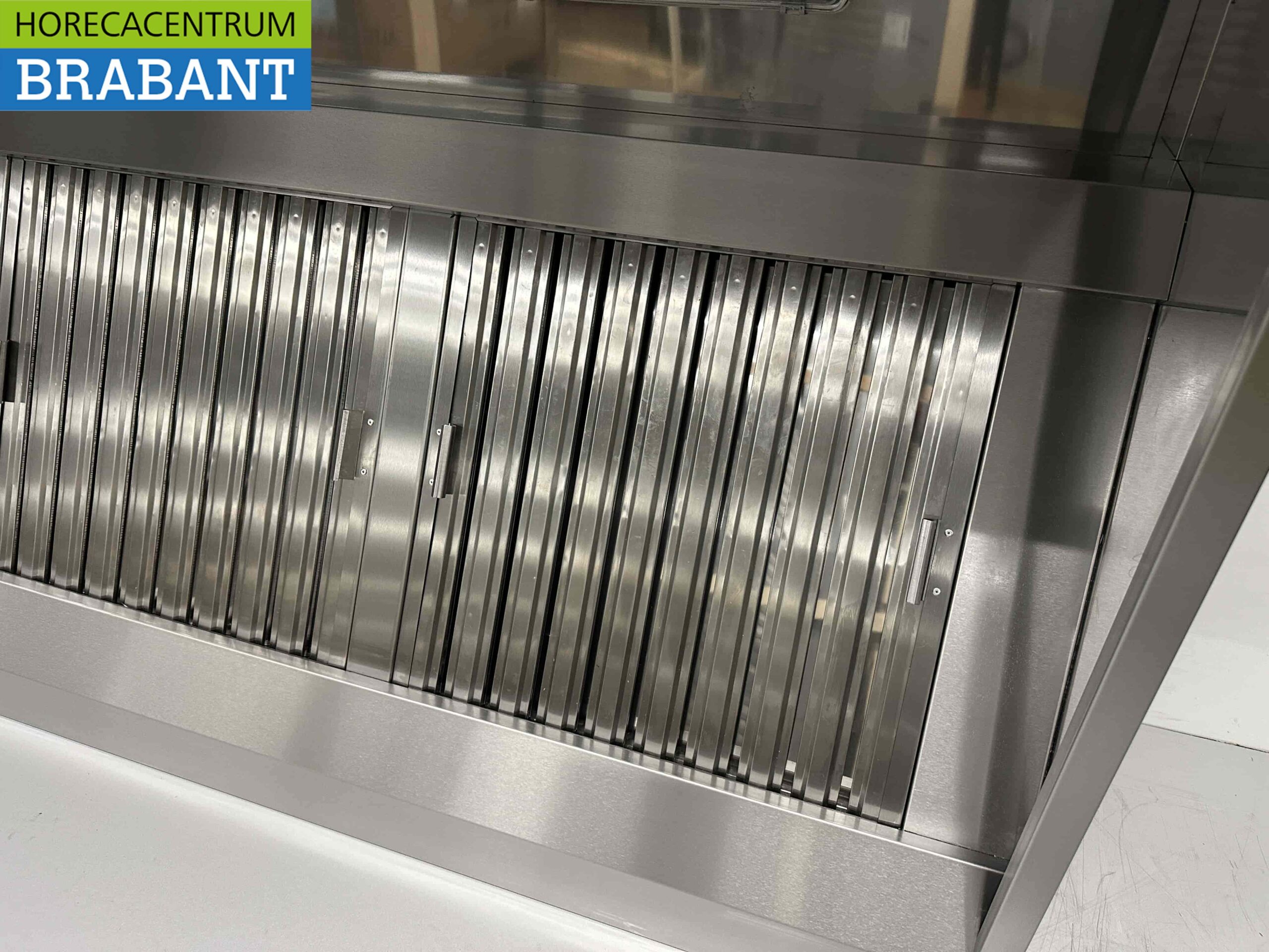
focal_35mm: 24
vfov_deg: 56.8
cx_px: 634
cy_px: 476
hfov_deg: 71.6
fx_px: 880
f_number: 1.78
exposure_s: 1/50
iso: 320
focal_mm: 6.86
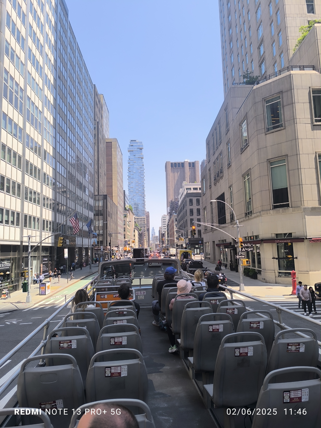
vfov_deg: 73.9
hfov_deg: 58.9
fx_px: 284
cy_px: 214
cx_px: 160
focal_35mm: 23
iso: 50
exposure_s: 1/505
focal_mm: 6.14
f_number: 1.65
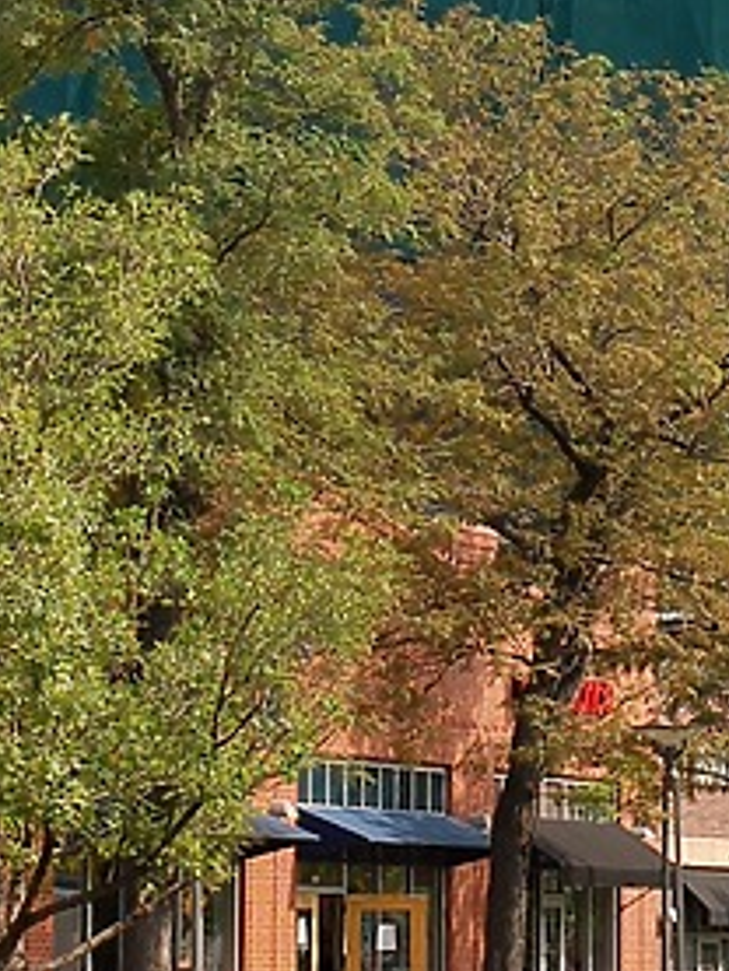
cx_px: 573
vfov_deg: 9.2
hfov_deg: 7.1
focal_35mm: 211
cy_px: -368
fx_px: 5908
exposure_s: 1/250
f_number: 10
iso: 320
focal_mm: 45
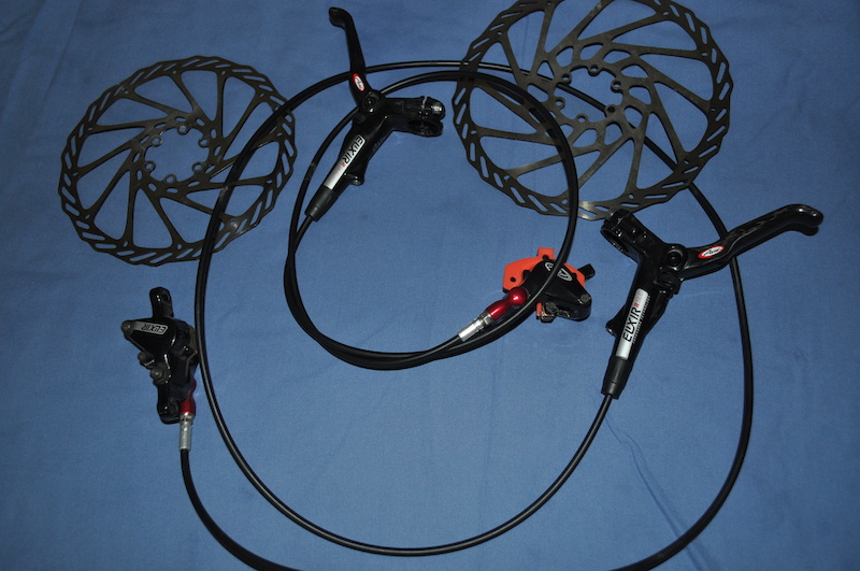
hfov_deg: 62.0
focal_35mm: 30
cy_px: 286
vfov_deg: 43.5
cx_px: 430
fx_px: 716
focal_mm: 20
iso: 450
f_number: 3.8
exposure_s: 1/60
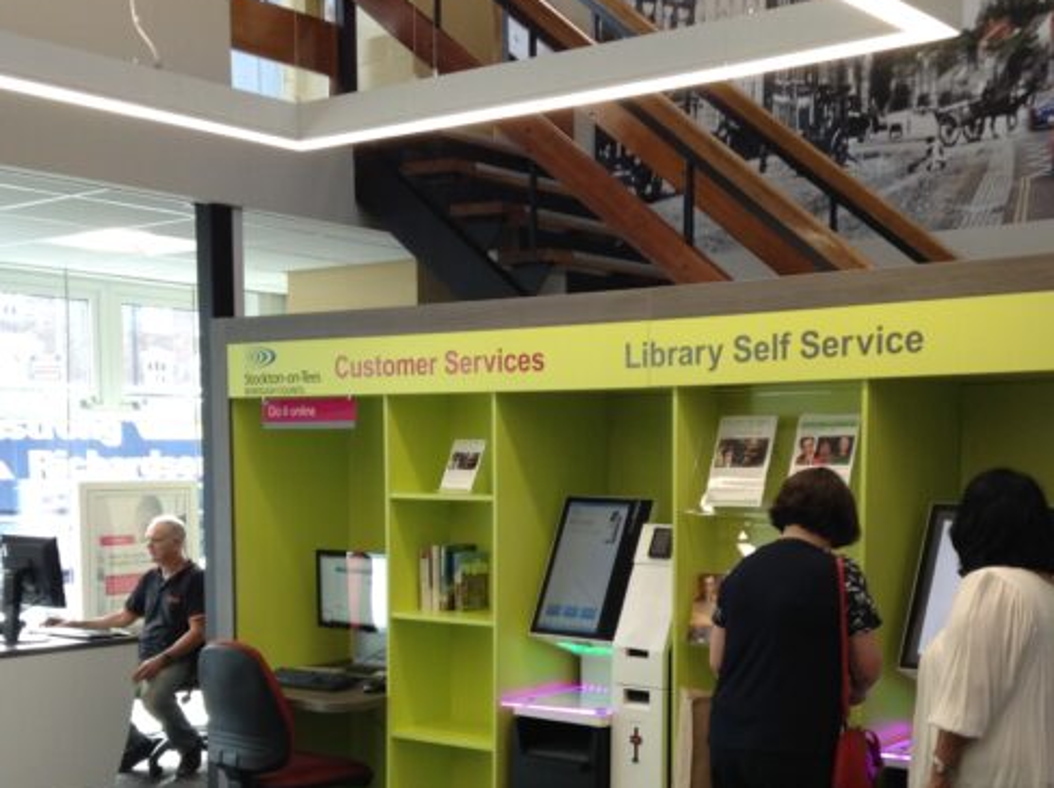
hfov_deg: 36.7
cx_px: 641
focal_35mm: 52
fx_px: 1581
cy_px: 556
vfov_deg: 27.7
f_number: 2.4
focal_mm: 3.3
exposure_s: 1/40
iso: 32
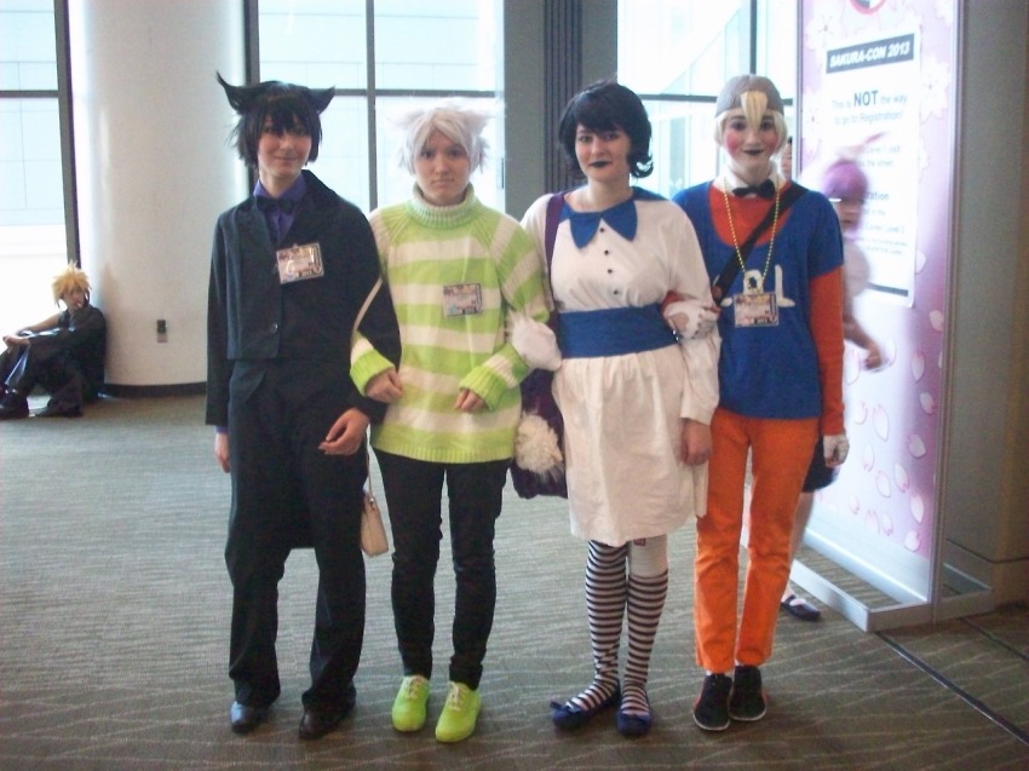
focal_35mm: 37
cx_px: 514
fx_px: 1100
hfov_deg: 50.2
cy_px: 386
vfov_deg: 38.6
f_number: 2.8
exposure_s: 1/21.8
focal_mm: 6.2
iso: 400
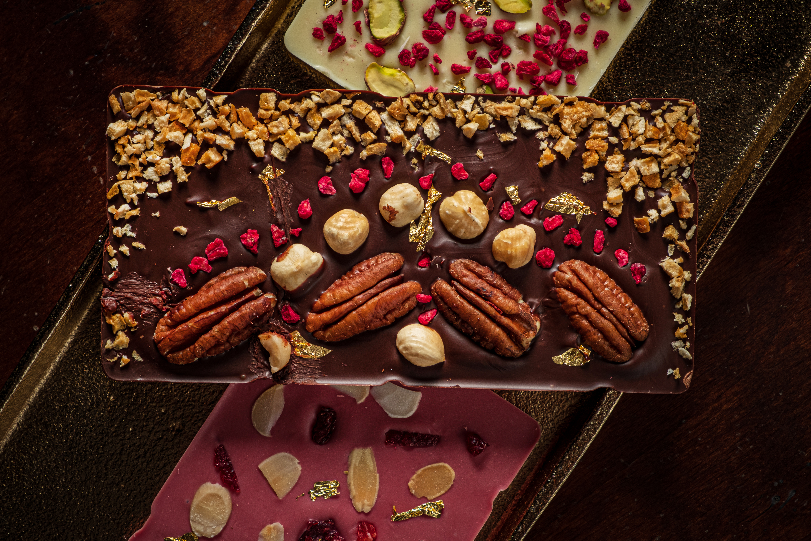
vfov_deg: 16.5
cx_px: 406
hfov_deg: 24.5
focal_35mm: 83
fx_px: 1870
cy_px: 270
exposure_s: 1/125
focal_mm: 55
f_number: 9
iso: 200
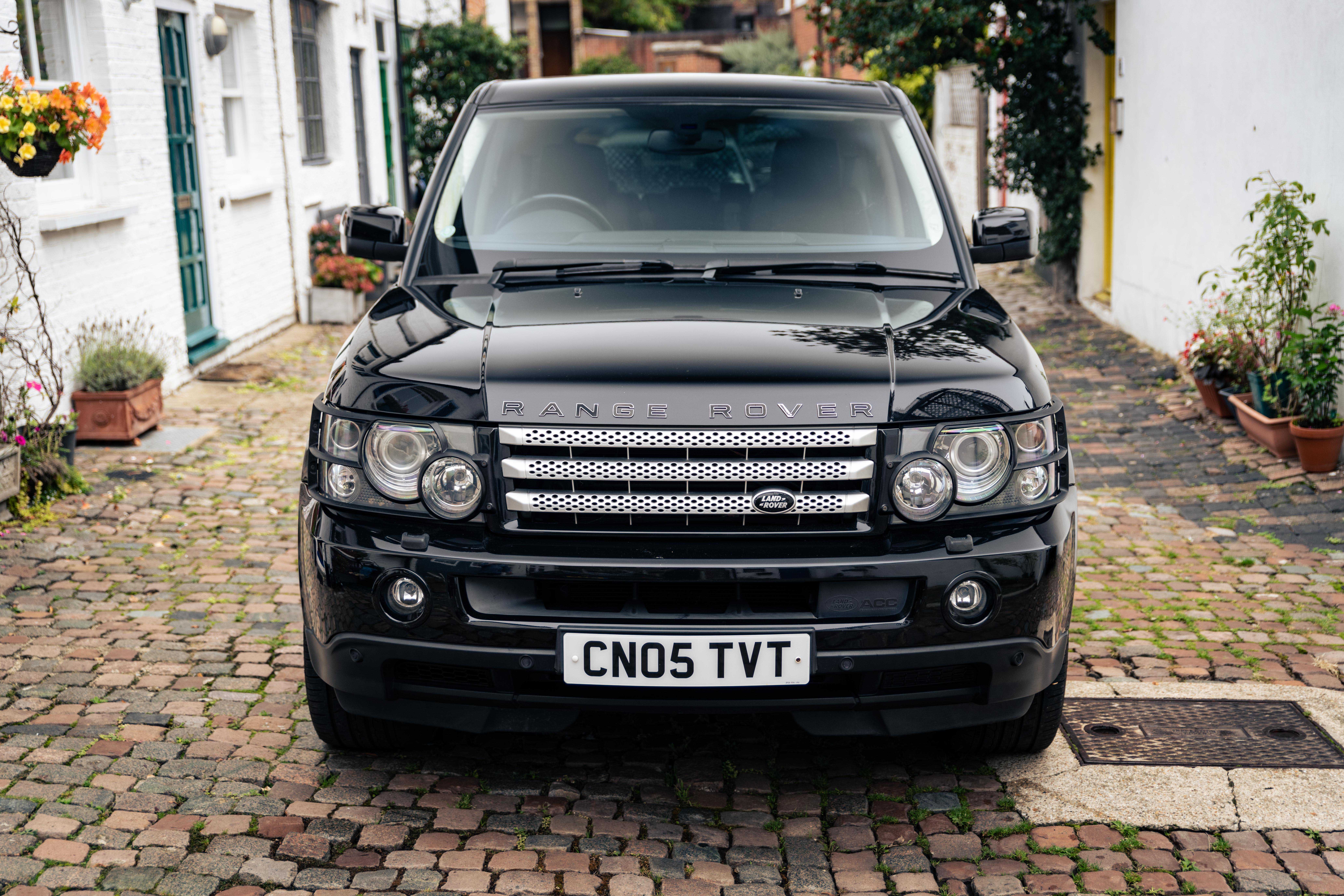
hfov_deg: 41.1
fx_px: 1792
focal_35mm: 48
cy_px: 448
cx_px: 672
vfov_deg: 28.1
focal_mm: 48
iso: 160
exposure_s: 1/50
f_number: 2.8
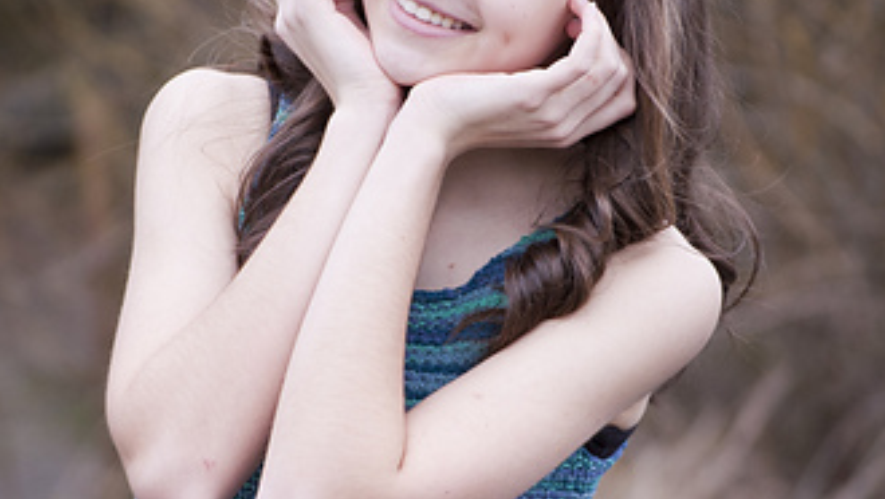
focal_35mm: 290
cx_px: 441
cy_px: 268
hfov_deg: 7.4
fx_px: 6809
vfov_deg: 4.2
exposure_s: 1/500
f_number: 5.6
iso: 400
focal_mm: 122
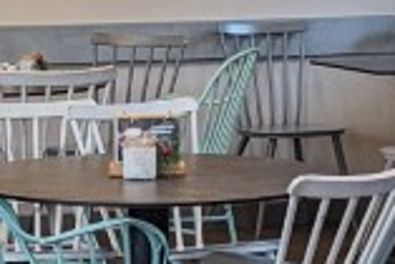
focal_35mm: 190
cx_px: 57
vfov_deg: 7.0
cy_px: 536
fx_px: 2087
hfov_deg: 10.8
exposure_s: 1/25
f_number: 1.85
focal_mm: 6.81
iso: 83
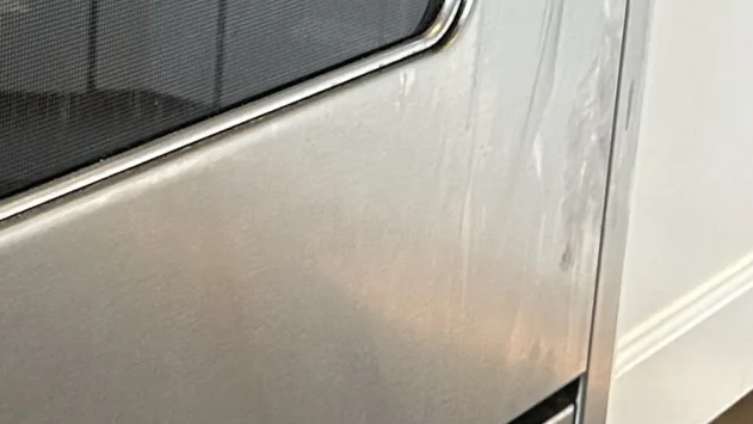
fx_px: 2296
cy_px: 168
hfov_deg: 18.0
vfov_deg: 10.5
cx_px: -50
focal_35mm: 115
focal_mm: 5.7
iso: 400
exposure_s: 1/40
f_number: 1.5
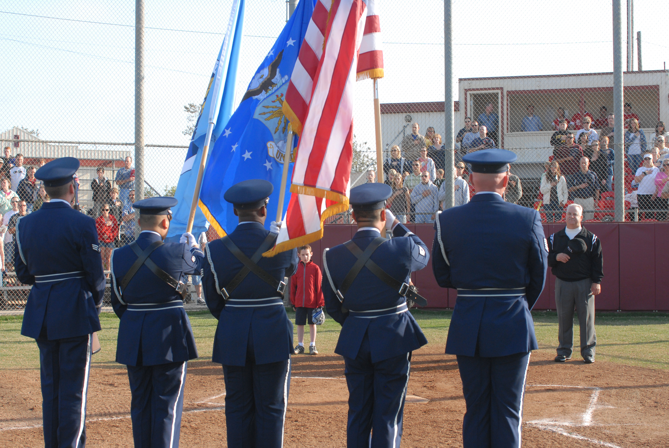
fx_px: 977
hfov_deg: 37.8
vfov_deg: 25.8
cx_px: 334
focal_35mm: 52
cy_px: 224
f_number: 8
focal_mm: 35
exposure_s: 1/250
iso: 320
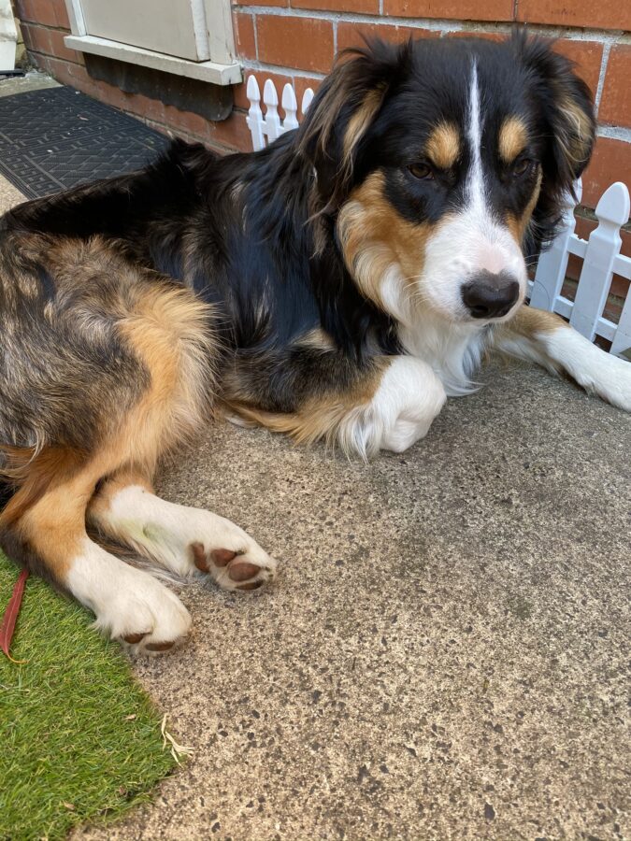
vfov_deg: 67.3
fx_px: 632
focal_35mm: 26
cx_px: 316
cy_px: 420
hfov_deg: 53.1
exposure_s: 1/121
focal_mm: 4.25
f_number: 1.8
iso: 80
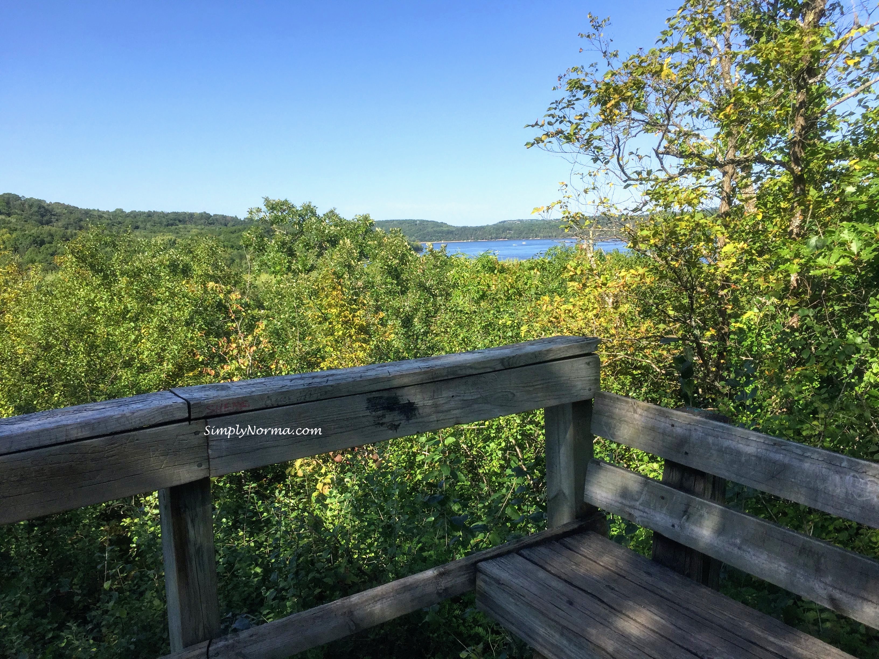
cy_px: 330
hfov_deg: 61.7
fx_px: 736
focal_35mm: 29
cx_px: 440
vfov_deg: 48.2
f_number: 2.2
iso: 32
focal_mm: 4.15
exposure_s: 1/1721
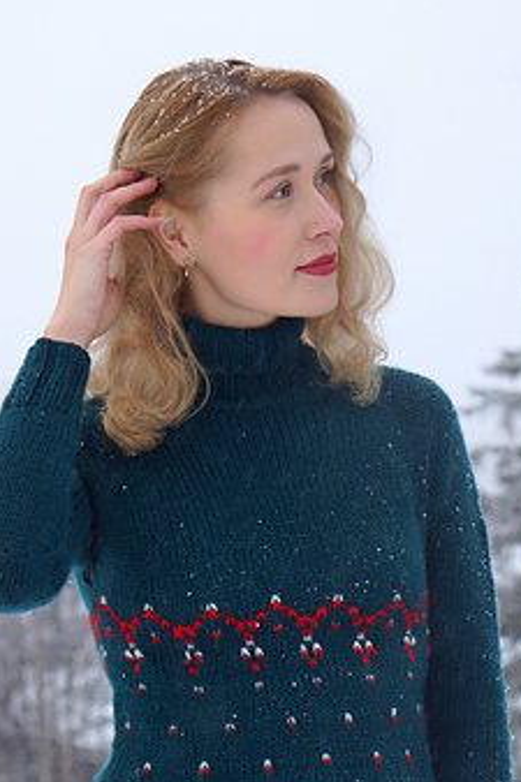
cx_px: 235
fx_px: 2412
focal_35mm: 111
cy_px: 518
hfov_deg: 12.3
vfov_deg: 18.4
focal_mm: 50
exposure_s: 1/160
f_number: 4
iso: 200
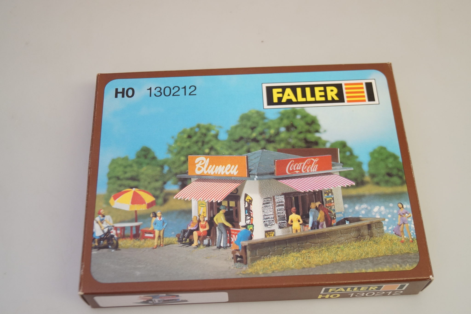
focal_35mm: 42
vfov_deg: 31.9
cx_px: 236
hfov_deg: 46.4
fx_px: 549
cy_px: 157
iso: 640
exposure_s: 1/160
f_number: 4.5
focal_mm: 28
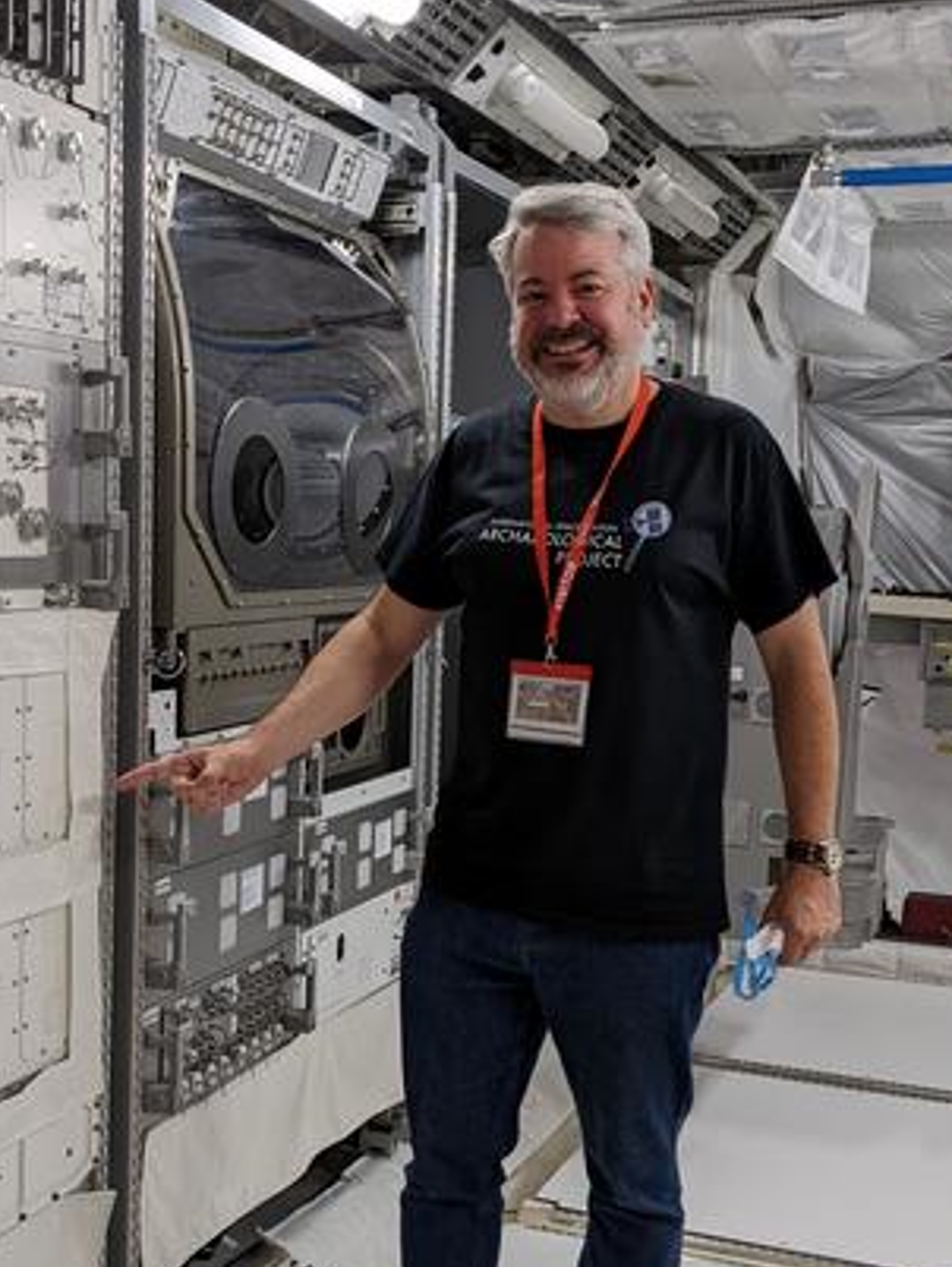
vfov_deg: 40.4
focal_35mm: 47
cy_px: 700
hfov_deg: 30.9
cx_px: 462
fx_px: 1722
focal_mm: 4.38
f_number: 1.73
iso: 98
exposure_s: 1/25
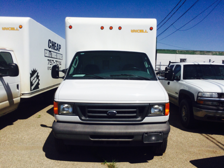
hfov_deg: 61.7
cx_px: 112
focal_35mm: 29
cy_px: 84
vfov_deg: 48.2
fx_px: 188
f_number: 2.2
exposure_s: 1/6849
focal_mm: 4.15
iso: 32
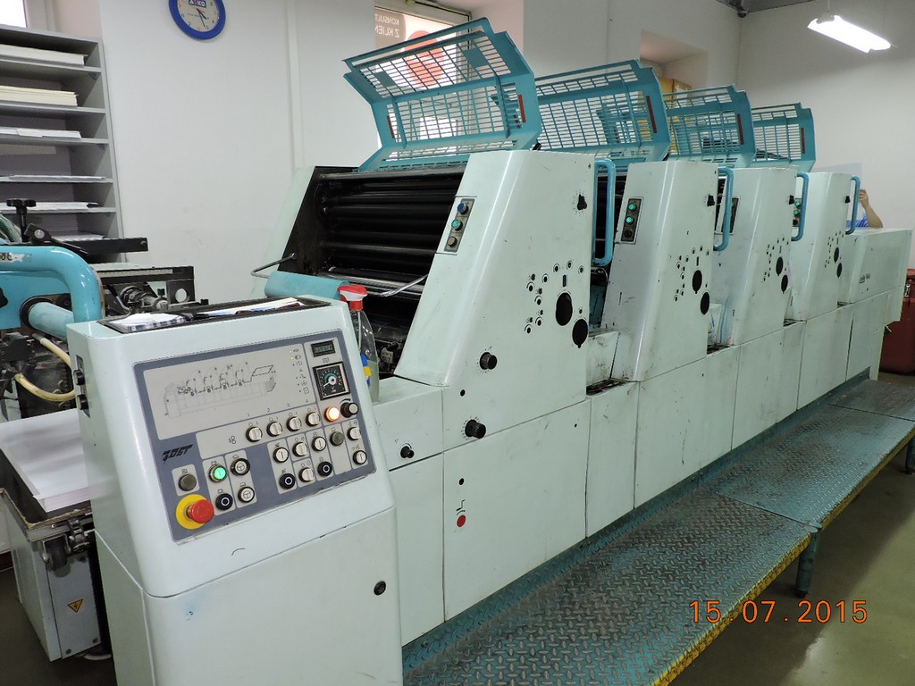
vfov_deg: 56.8
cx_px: 458
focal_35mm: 24
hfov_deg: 71.6
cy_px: 343
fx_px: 634
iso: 250
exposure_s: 1/40
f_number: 3
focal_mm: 4.3
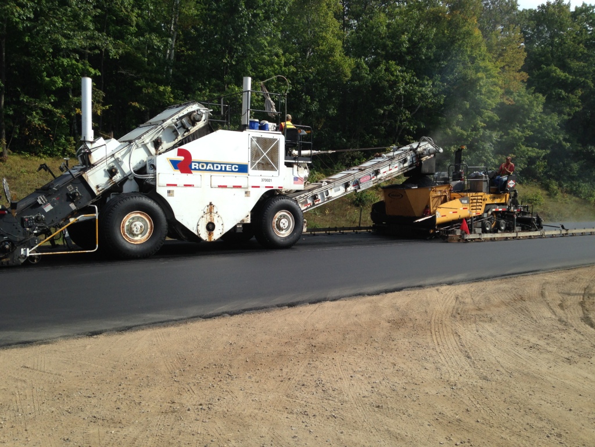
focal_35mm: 33
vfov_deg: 42.9
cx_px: 298
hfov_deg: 55.4
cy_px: 224
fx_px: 567
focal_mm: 4.12
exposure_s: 1/1178
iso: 50
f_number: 2.4
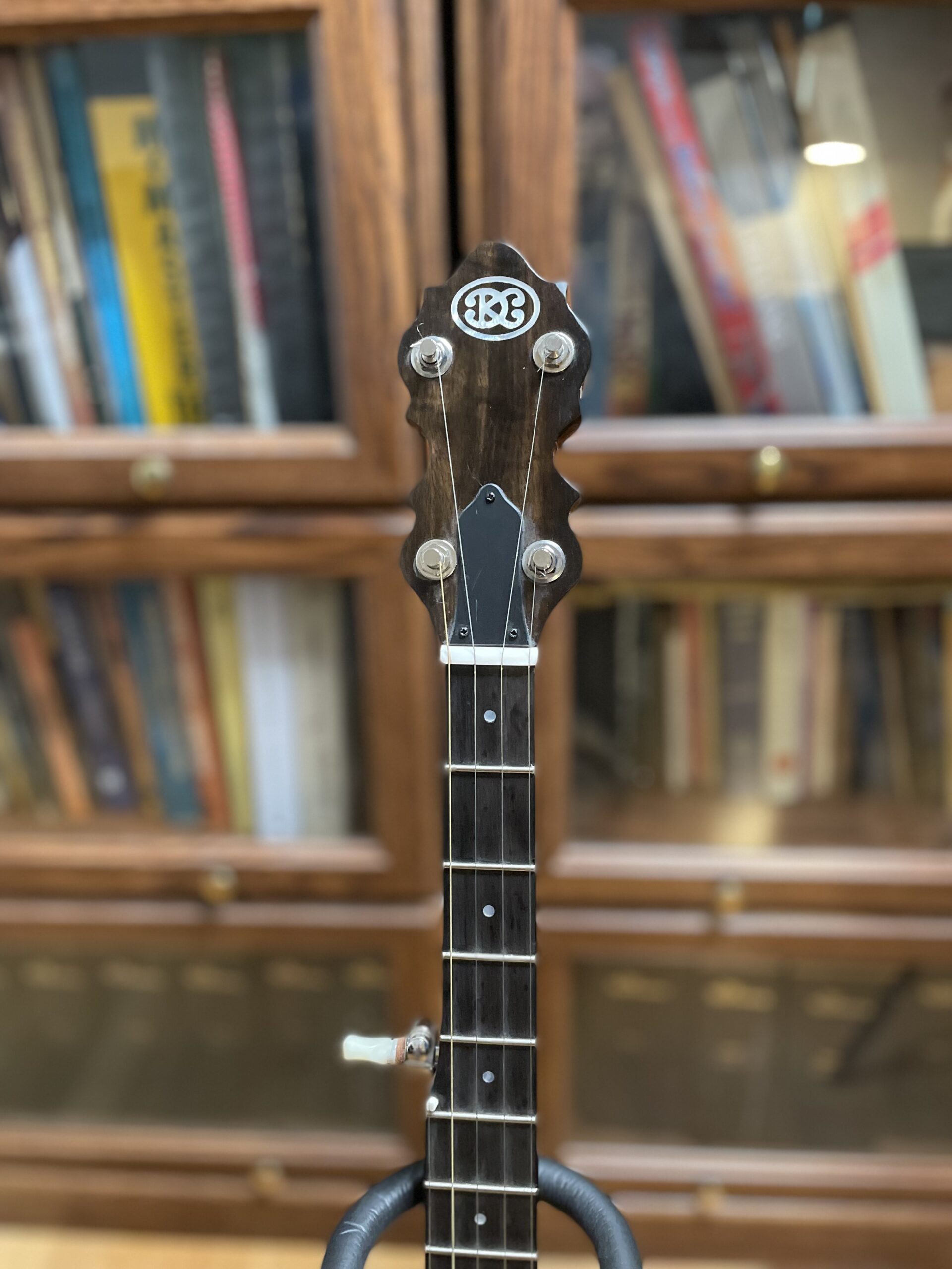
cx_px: 476
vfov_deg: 67.3
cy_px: 634
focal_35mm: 26
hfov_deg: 53.1
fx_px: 953
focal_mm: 4.2
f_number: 1.6
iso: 640
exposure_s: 1/40
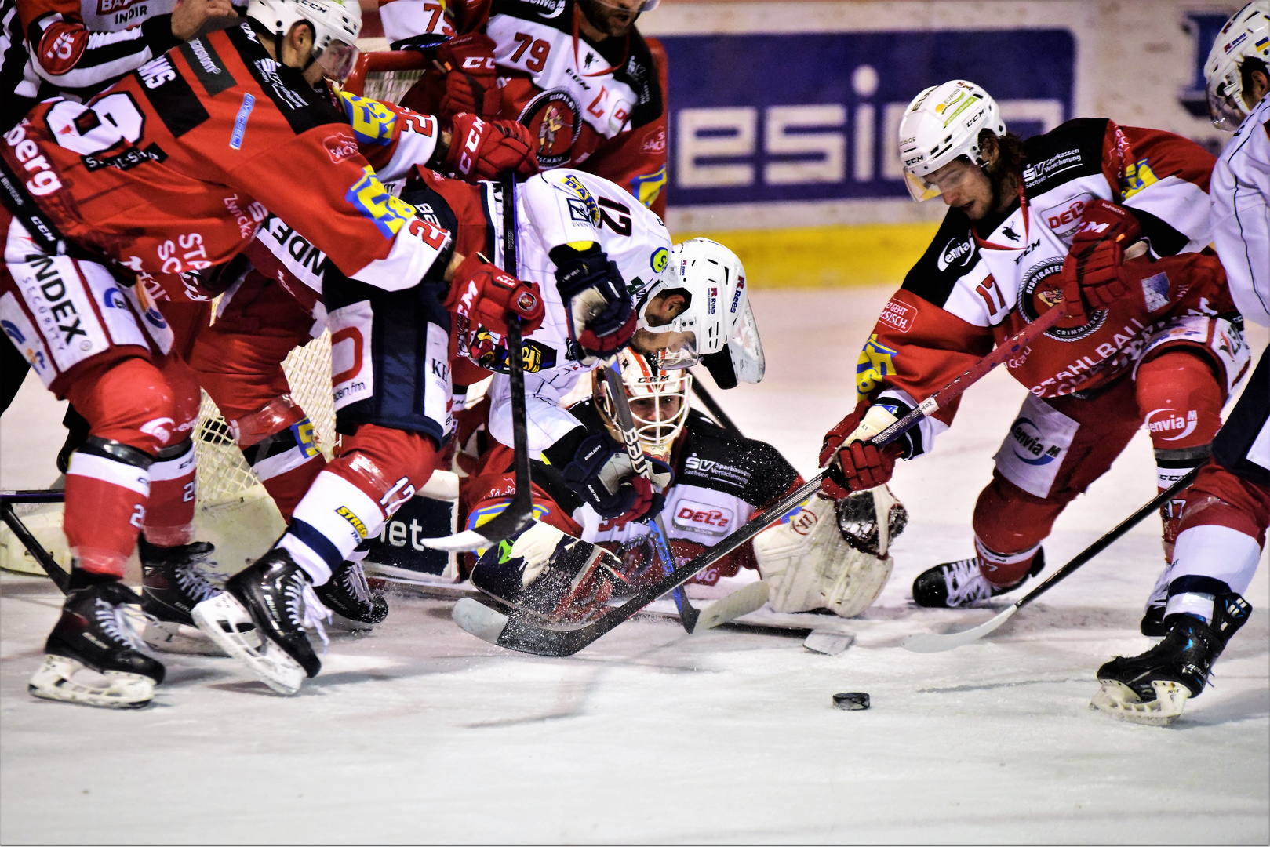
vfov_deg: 7.8
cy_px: 424
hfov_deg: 11.7
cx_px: 635
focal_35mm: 175
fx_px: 6174
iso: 6400
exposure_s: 1/1250
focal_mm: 175
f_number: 2.8
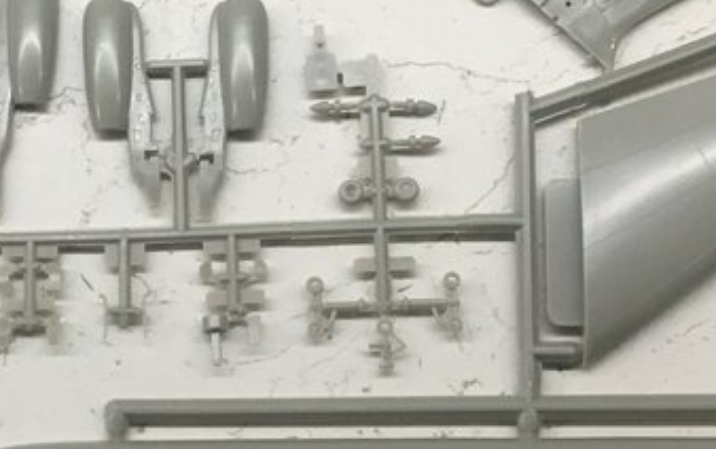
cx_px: 227
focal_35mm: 93
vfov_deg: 14.1
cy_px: 222
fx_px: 1817
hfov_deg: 22.2
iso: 50
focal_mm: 4.15
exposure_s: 1/33
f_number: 2.2
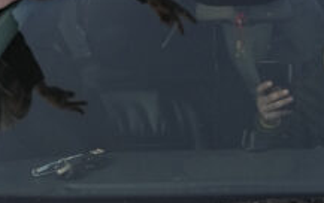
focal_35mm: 93
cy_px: -57
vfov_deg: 13.6
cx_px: 228
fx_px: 822
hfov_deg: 22.2
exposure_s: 1/500
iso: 1250
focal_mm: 32
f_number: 7.1
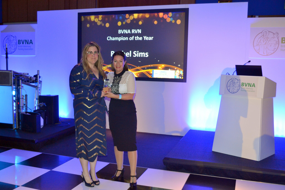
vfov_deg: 36.9
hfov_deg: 53.1
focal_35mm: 36
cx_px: 142
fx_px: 285
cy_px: 95
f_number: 4
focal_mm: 24
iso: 1100
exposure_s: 1/60
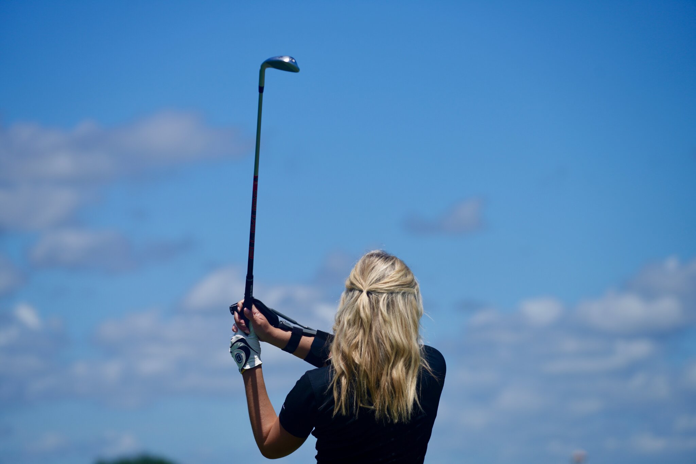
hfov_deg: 12.8
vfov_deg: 8.5
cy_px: 232
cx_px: 348
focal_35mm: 161
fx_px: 3112
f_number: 4.5
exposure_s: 1/640
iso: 80
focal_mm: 161
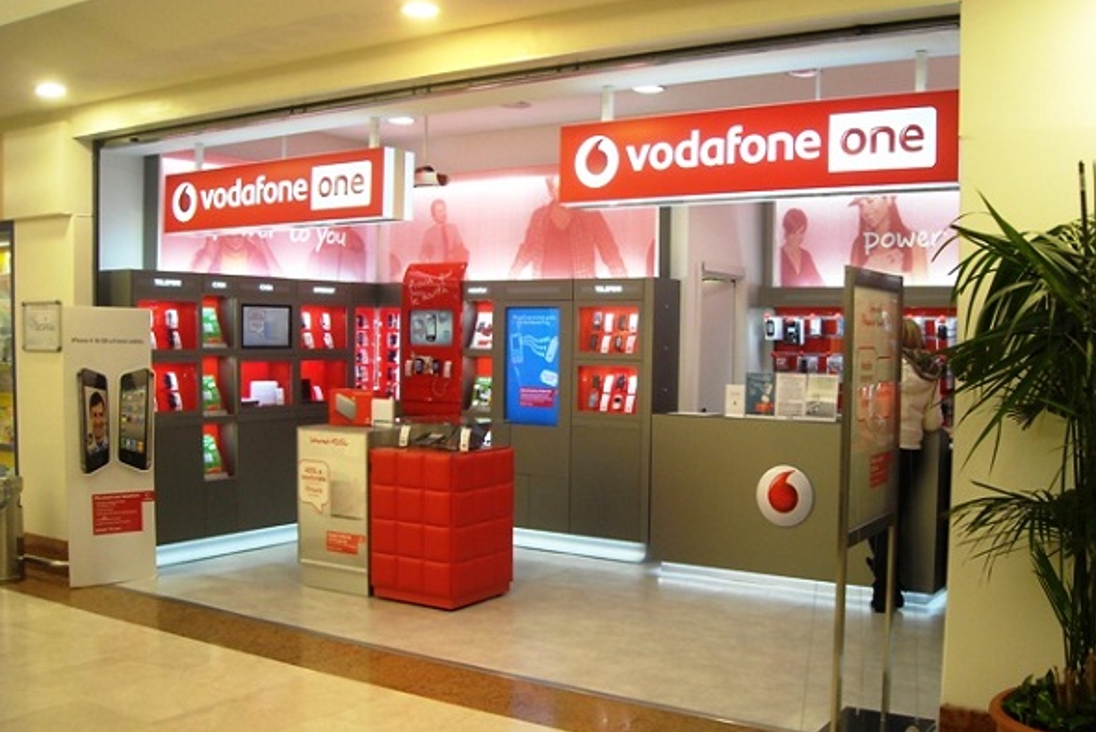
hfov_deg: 51.9
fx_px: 1127
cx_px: 544
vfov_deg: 36.0
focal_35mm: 37
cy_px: 386
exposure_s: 1/60
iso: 183
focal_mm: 5.7
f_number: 2.8
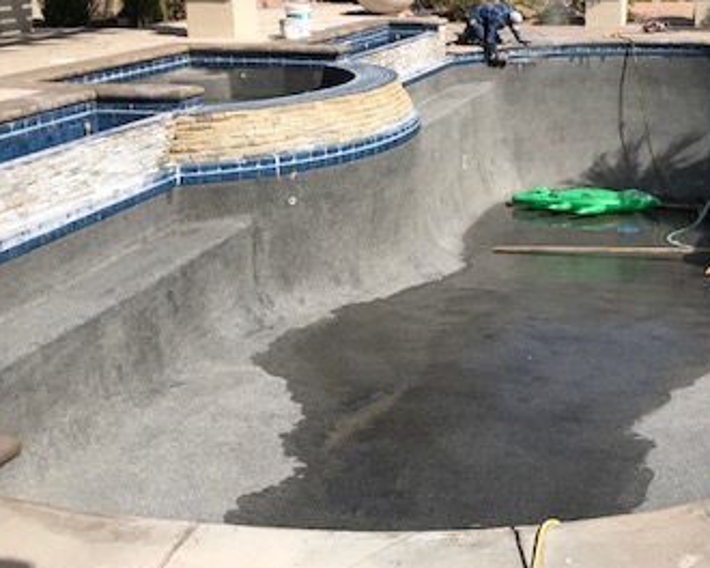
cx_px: 463
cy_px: 118
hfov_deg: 35.1
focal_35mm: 53
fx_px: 1114
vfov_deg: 28.1
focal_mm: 3.99
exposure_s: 1/2817
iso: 20
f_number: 1.8
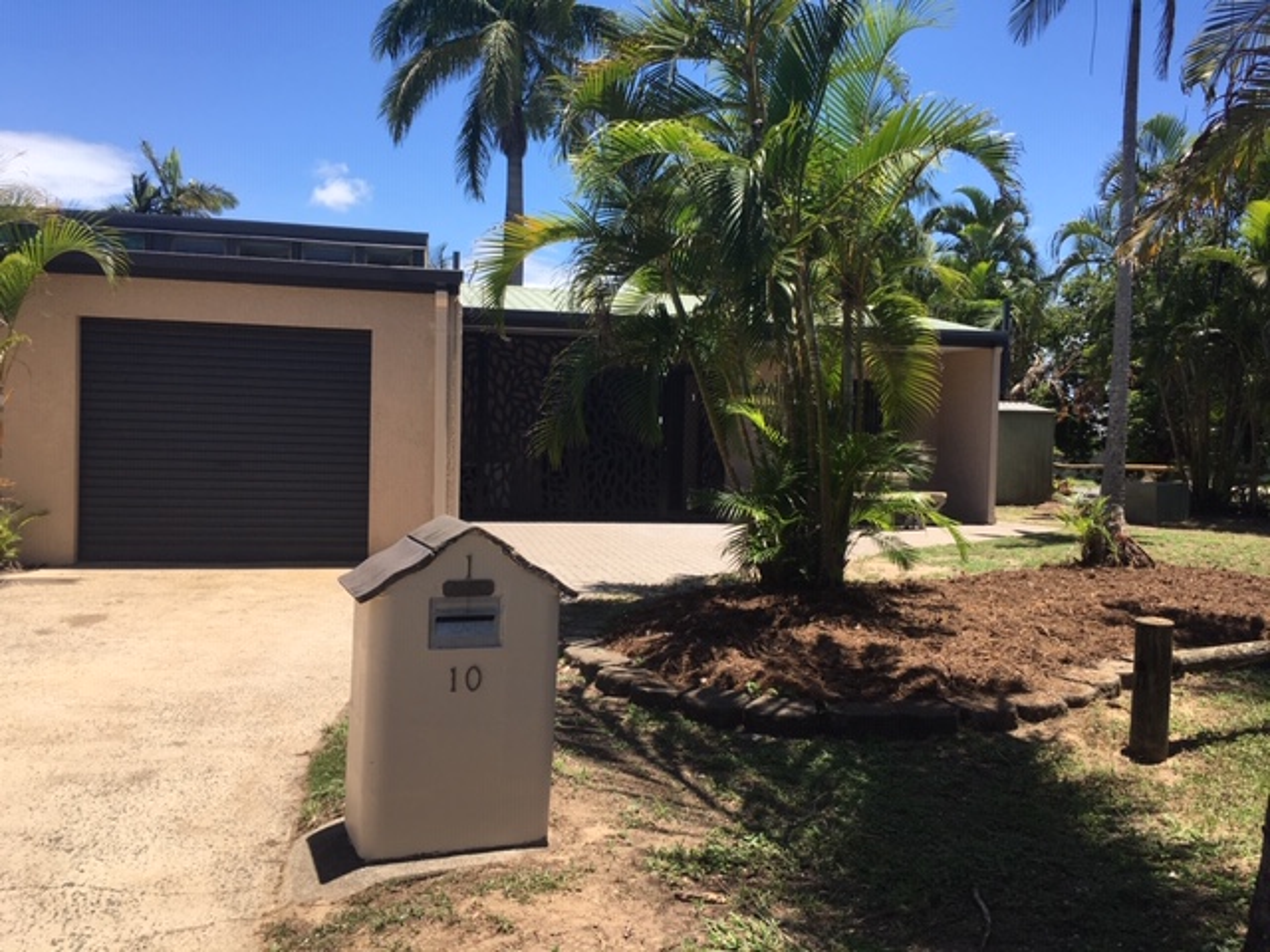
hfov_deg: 61.7
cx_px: 635
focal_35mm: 29
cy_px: 476
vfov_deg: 48.2
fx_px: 1064
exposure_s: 1/1374
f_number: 2.2
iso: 25
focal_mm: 4.15
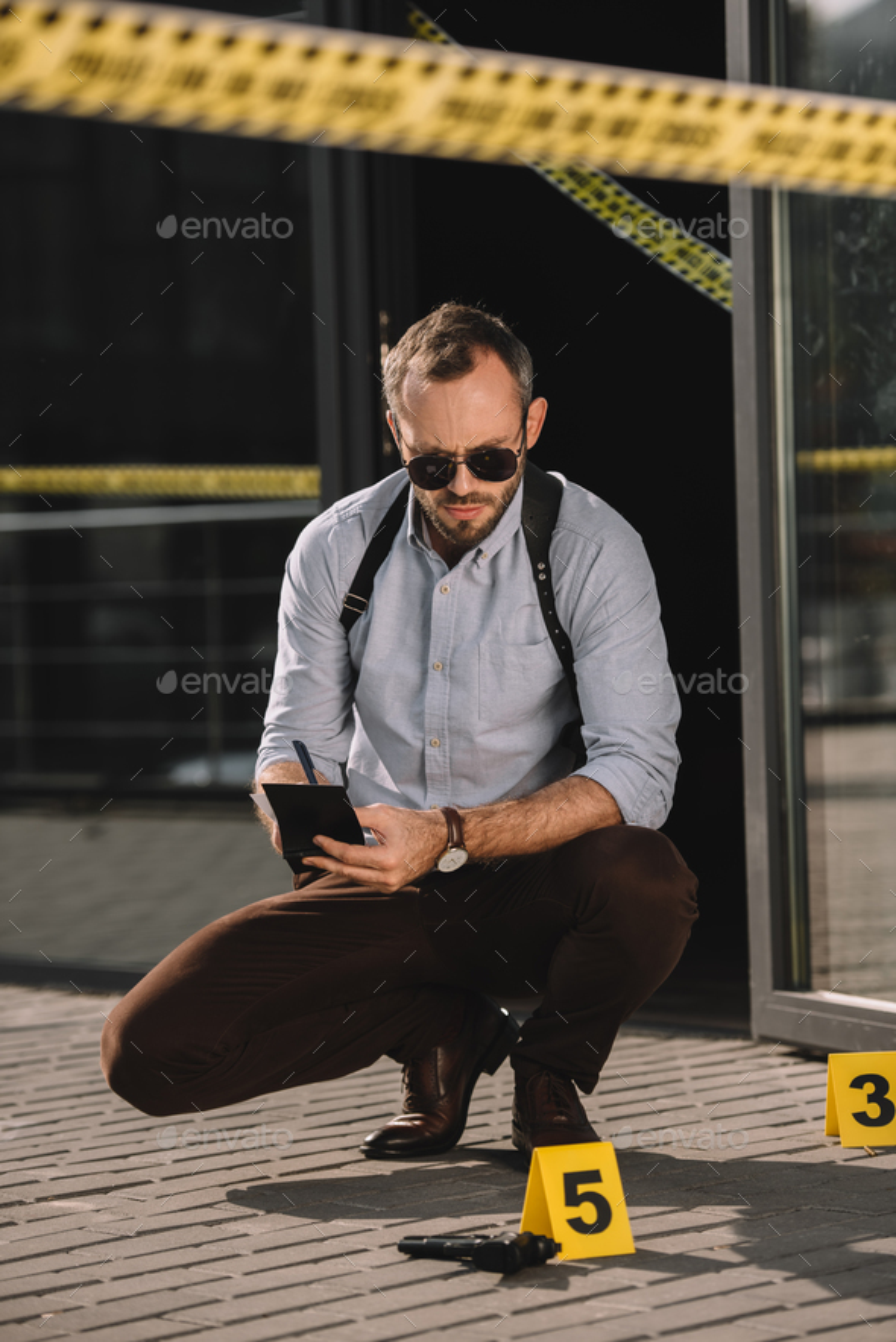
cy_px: 671
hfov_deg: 12.5
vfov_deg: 18.6
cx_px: 448
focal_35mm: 110
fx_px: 4103
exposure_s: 1/800
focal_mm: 110
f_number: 3.5
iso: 100
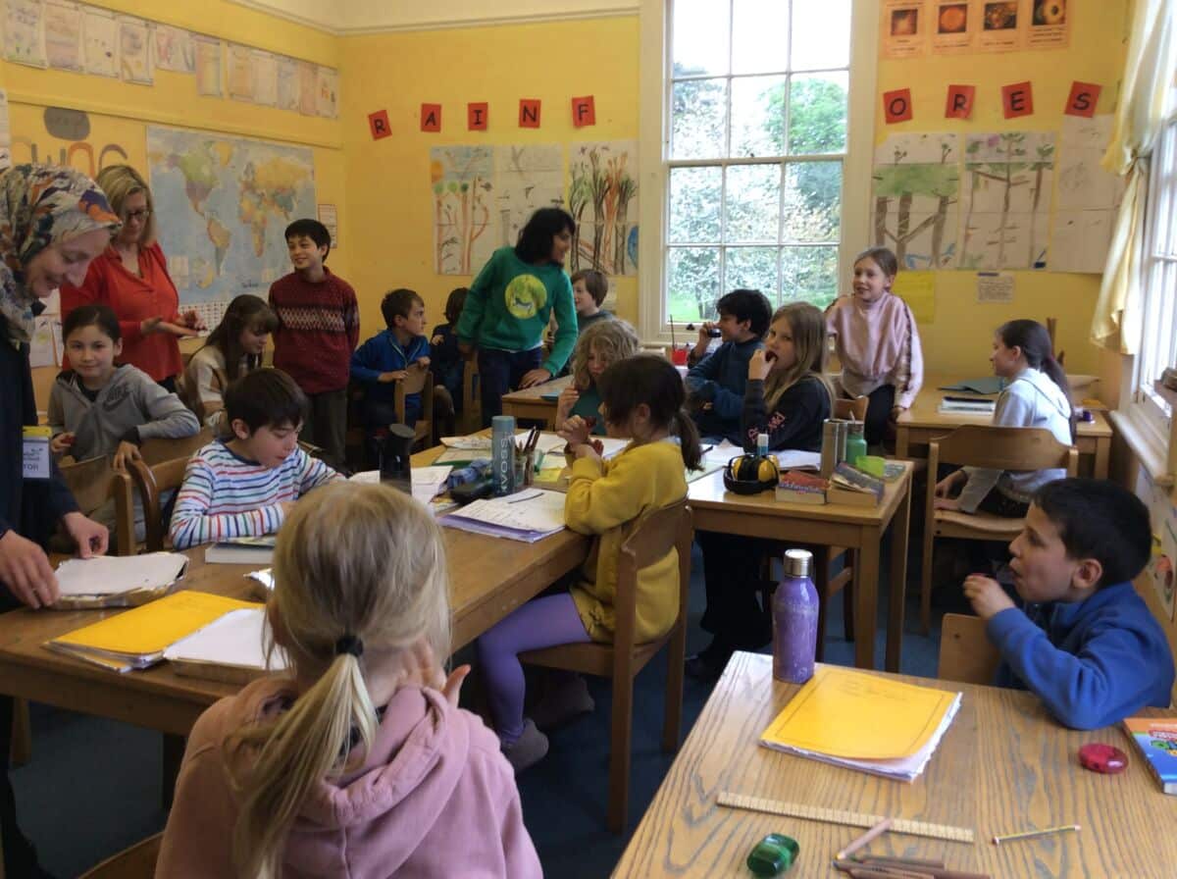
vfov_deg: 44.0
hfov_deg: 56.9
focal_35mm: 32
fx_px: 1086
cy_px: 440
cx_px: 588
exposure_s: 1/25
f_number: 2.4
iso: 32
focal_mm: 3.3
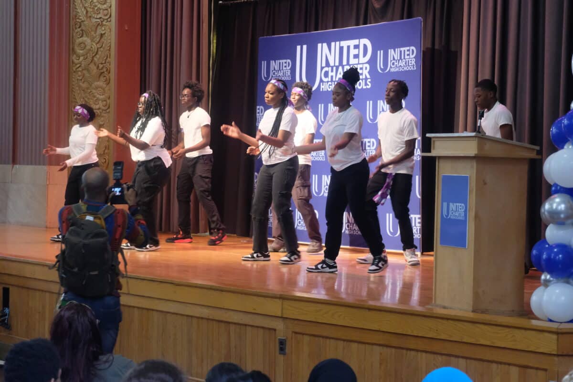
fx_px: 1194
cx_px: 286
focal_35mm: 75
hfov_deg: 27.0
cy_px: 191
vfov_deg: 18.2
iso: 5000
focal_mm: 50
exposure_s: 1/60
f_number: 4.5
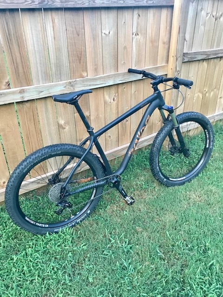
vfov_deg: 63.4
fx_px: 241
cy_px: 148
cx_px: 112
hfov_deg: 49.7
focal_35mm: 28
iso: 32
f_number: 1.8
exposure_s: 1/30
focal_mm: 3.99
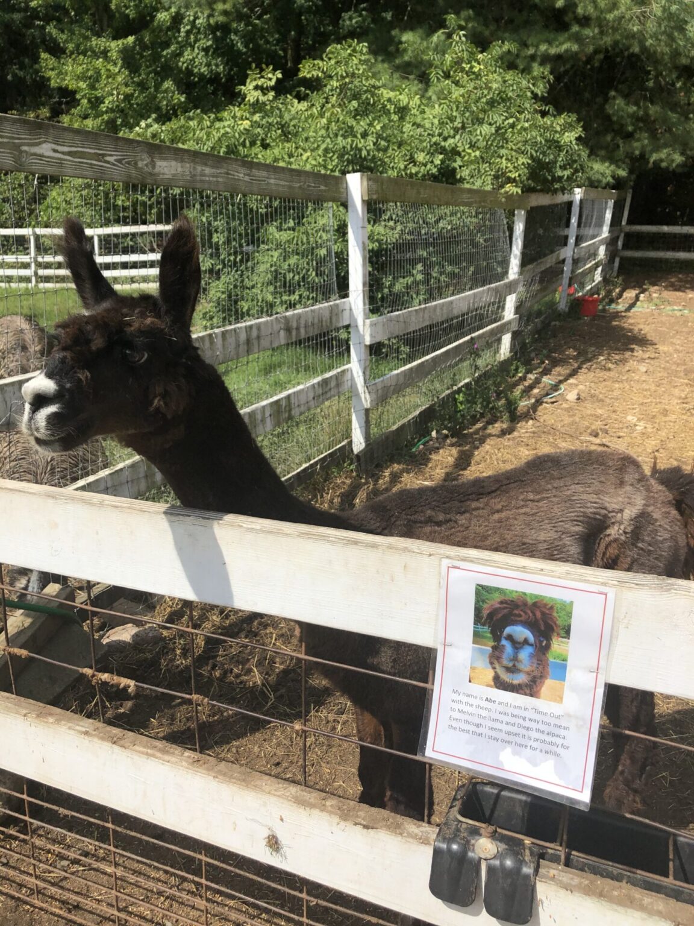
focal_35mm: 28
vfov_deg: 63.4
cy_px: 463
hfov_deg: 49.7
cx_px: 347
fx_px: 748
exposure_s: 1/4049
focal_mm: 3.99
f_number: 1.8
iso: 20
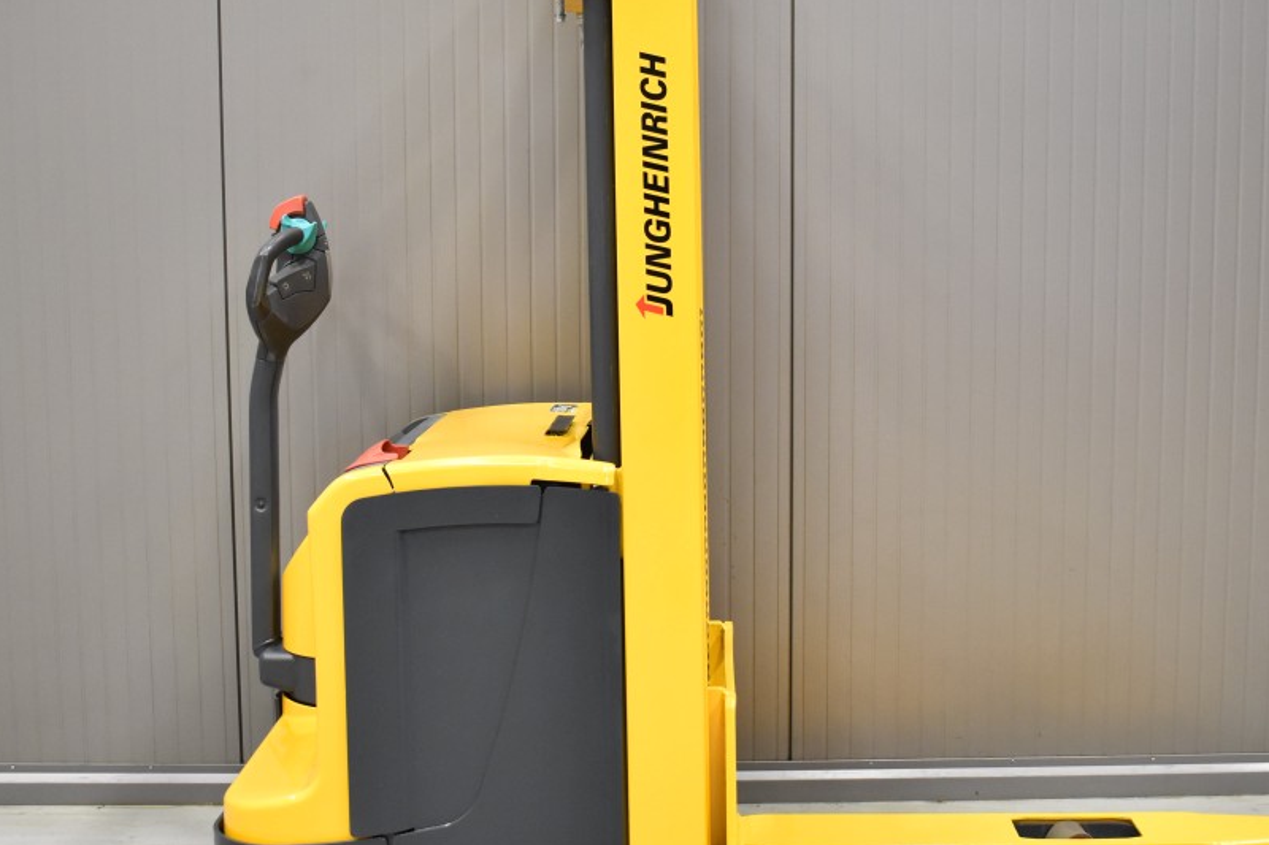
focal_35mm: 54
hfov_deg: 36.9
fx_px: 1903
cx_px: 688
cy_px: 396
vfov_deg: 25.0
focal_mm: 24
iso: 1600
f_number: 4
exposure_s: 1/50
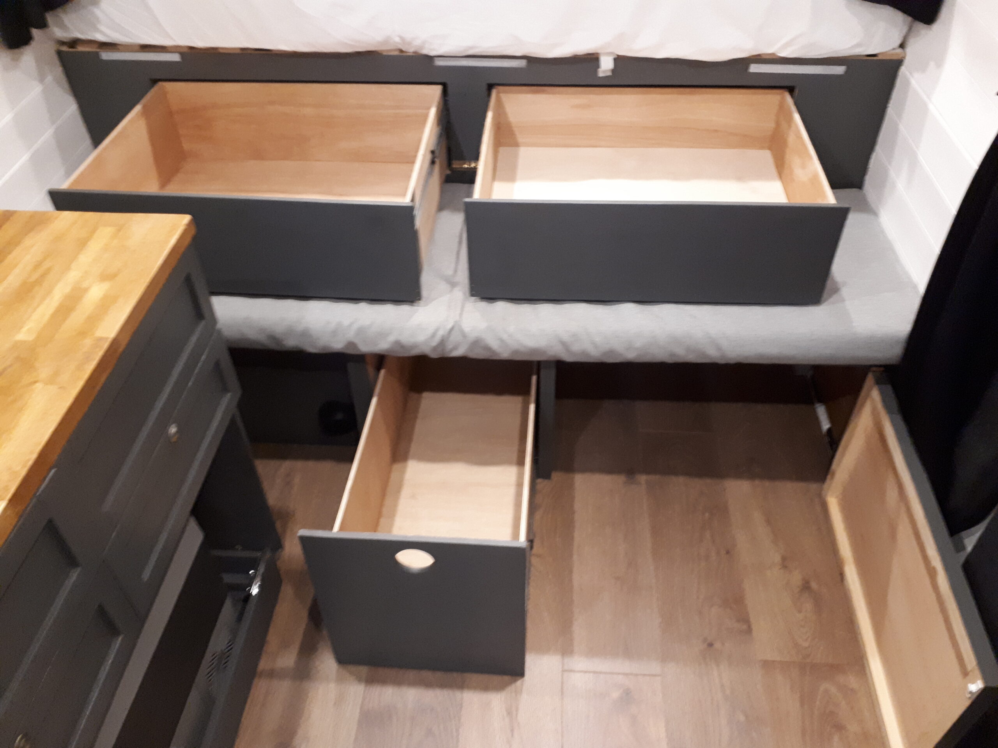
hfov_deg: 65.3
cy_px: 374
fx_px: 778
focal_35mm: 27
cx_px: 499
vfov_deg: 51.4
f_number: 1.9
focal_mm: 3.6
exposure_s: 1/17
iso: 500
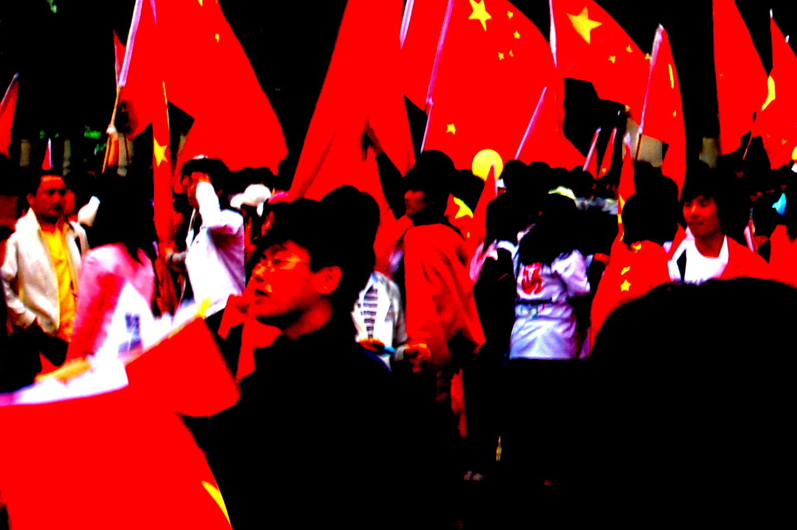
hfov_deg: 10.9
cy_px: 94
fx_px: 4161
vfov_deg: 7.3
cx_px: 741
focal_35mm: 188
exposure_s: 1/30
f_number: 32
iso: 800
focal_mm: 55
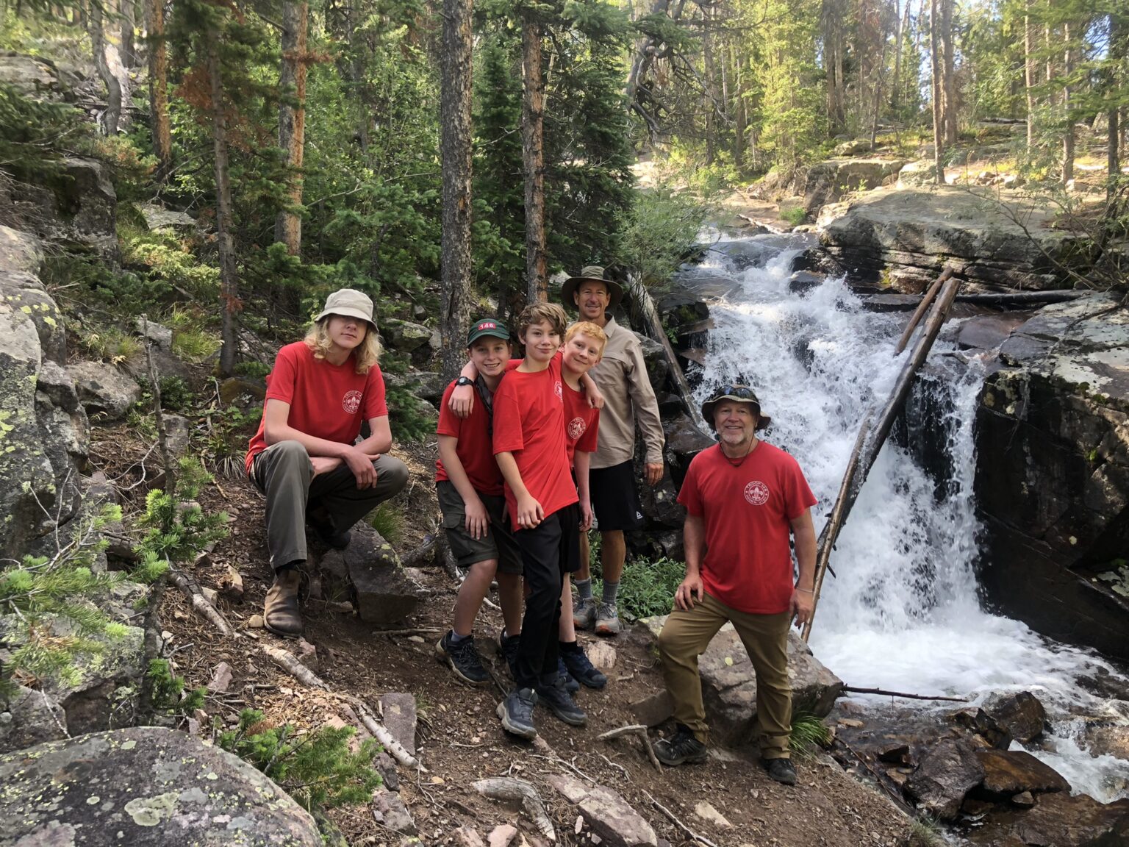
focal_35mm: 28
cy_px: 424
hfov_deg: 63.4
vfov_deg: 49.7
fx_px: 913
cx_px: 564
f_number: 1.8
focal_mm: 3.99
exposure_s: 1/120
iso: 50
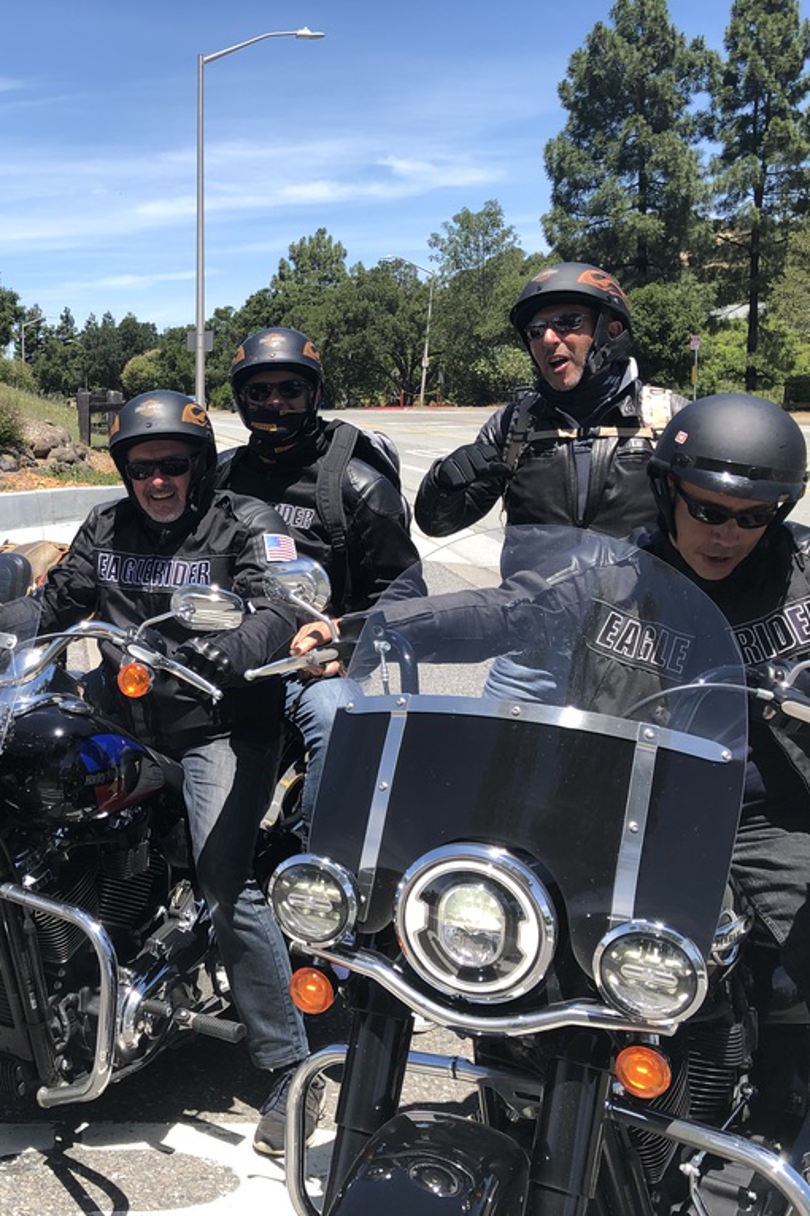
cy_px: 607
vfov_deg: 49.6
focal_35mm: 39
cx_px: 81
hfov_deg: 32.5
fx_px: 1316
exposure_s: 1/906
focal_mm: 4
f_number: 1.8
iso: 20
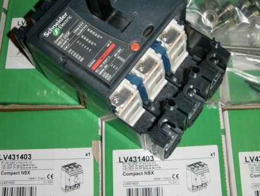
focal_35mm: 54
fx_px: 406
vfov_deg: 26.9
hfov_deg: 35.5
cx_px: 131
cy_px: 64
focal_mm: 6.66
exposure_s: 1/30
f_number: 3.9
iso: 125
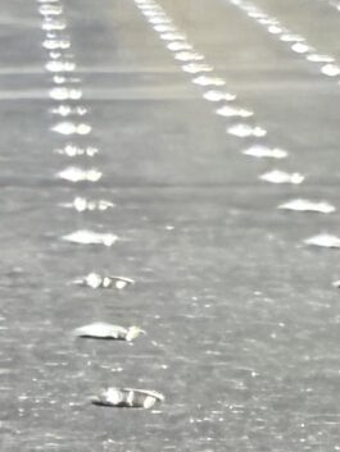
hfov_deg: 8.4
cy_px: 994
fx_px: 2277
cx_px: -72
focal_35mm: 174
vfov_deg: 10.2
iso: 200
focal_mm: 2.22
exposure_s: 1/99
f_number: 2.2
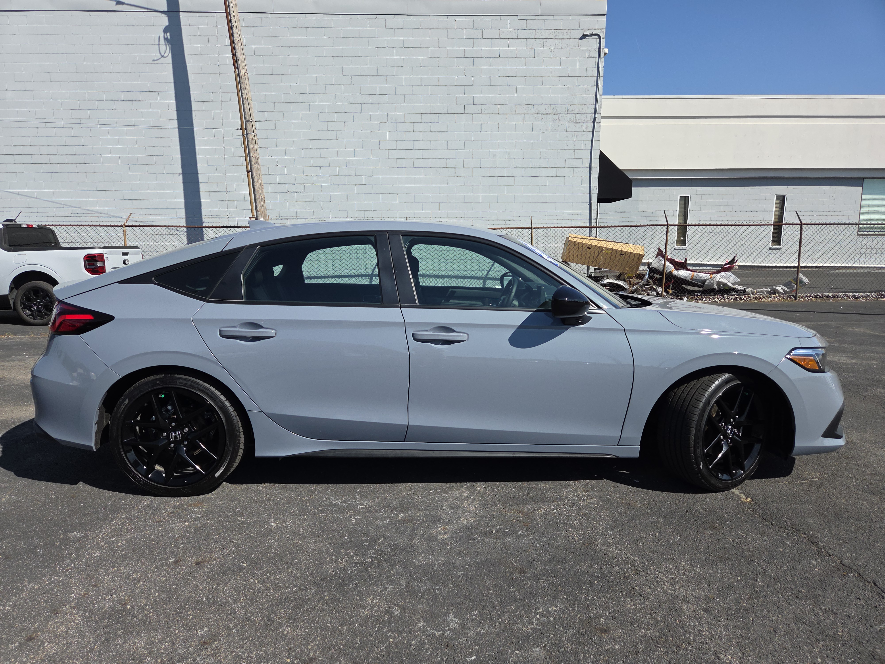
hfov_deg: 73.9
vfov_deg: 58.9
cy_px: 332
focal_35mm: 23
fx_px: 588
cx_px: 442
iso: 80
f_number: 1.8
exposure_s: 1/5545
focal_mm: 5.4
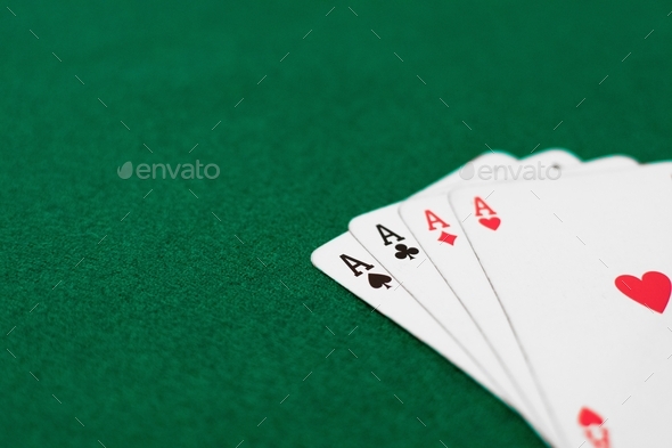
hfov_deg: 38.2
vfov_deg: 26.0
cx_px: 336
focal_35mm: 52
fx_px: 970
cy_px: 224
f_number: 2.8
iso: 800
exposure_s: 1/50
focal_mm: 35
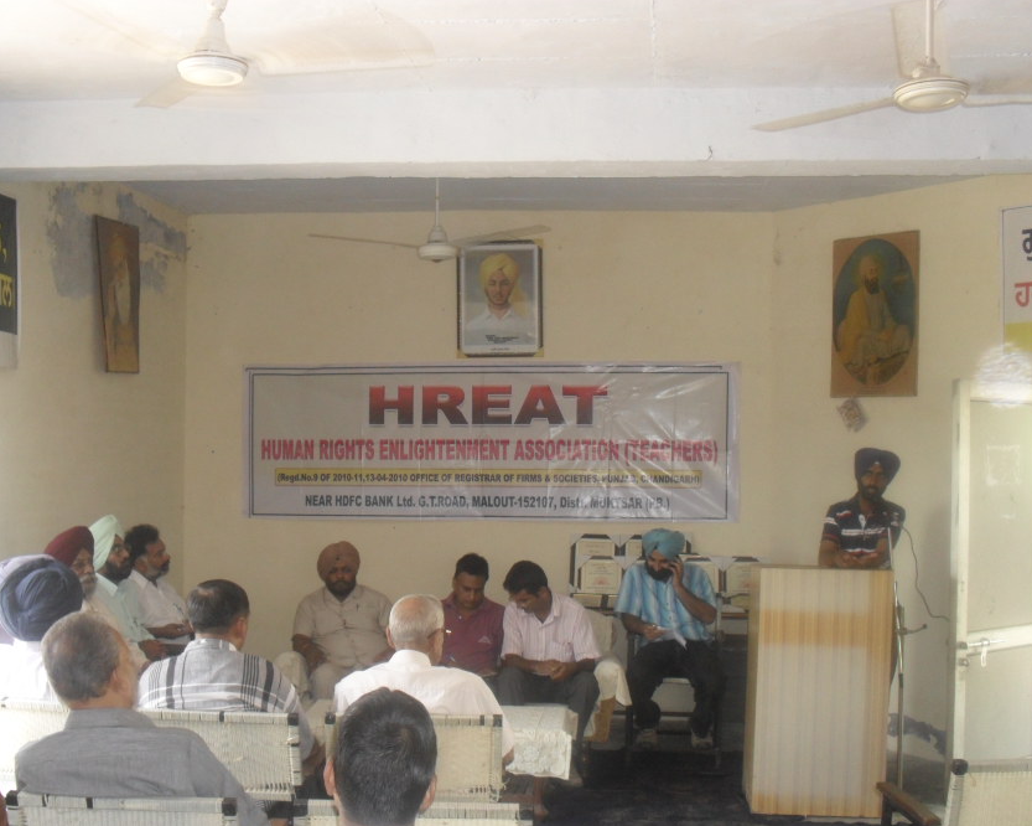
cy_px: 464
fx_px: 1283
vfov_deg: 35.6
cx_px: 494
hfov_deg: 43.8
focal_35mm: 42
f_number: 3.2
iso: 200
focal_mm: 6.3
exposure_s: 1/45
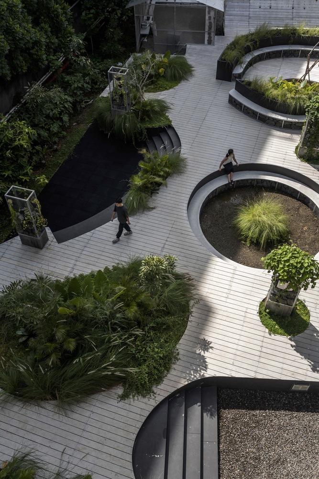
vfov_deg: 54.4
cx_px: 160
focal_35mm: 35
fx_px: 465
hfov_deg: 37.9
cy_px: 240
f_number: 8
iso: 100
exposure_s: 1/400
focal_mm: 35
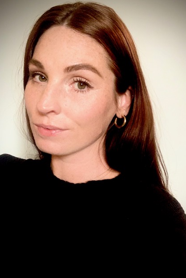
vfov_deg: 55.8
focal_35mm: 34
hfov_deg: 38.9
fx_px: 263
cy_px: 137
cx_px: 104
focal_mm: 2.87
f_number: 2.2
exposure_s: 1/37
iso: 320
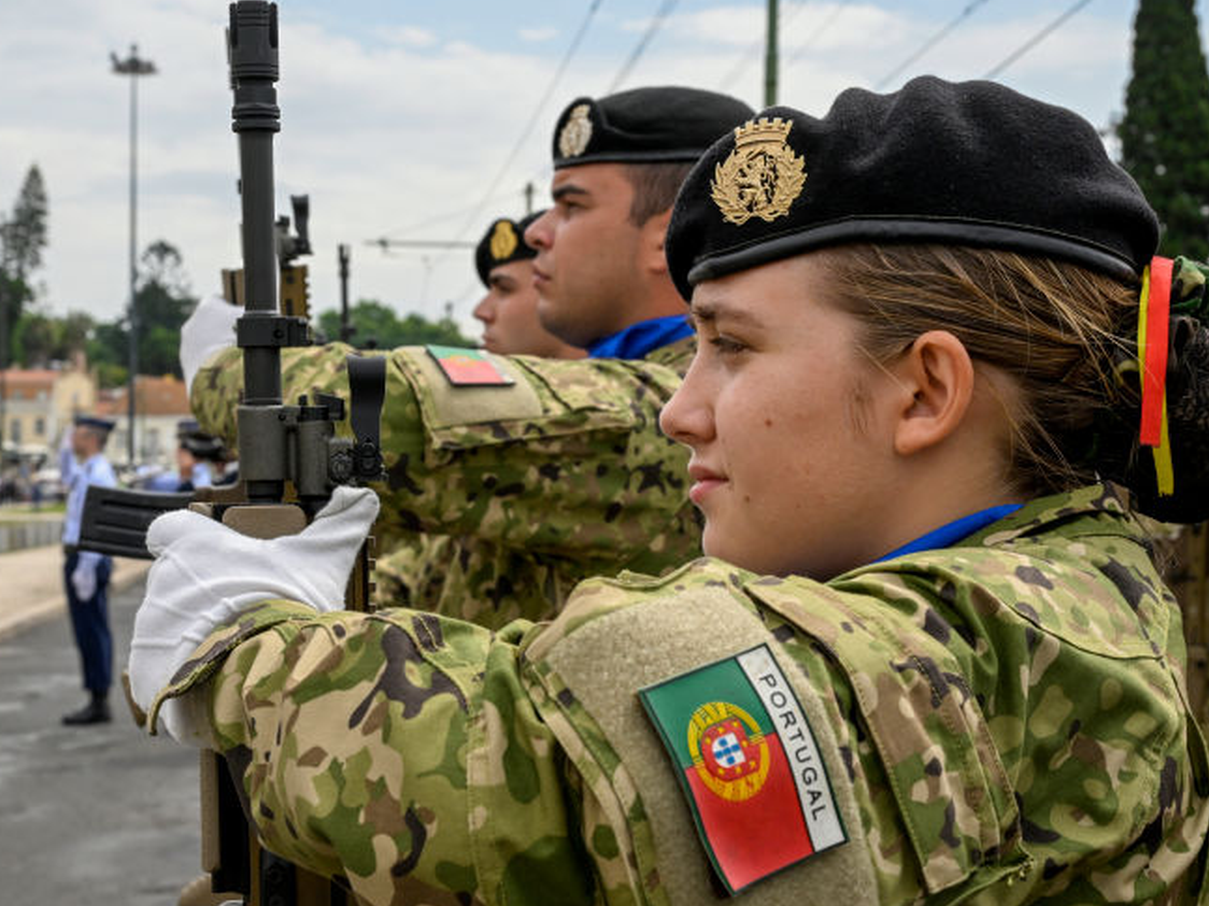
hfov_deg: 27.8
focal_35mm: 70
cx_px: 570
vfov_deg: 21.0
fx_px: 2444
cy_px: 518
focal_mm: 46
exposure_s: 1/800
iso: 800
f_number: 11
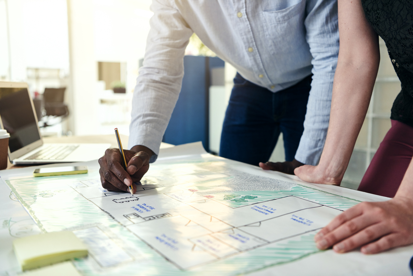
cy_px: 138
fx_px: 402
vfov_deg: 37.9
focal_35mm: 35
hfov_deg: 54.4
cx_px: 206
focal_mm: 35
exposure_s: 1/160
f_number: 3.2
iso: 640
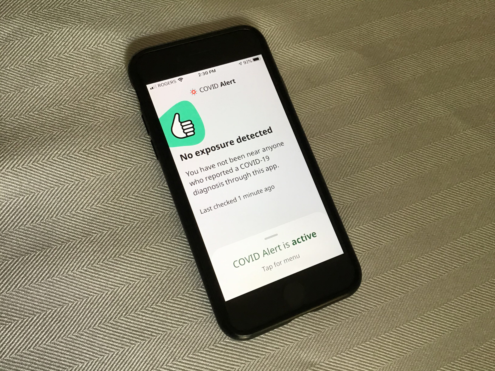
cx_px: 248
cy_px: 186
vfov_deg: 45.4
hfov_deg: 58.4
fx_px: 443
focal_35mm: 31
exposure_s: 1/30
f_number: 2.4
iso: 40
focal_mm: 3.3
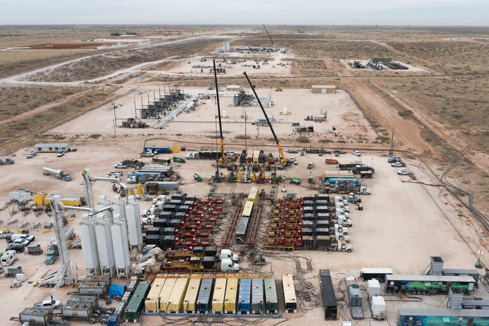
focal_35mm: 33
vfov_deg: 39.8
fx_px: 448
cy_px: 188
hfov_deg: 57.1
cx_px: 274
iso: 100
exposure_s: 1/640
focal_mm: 10.26
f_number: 6.3
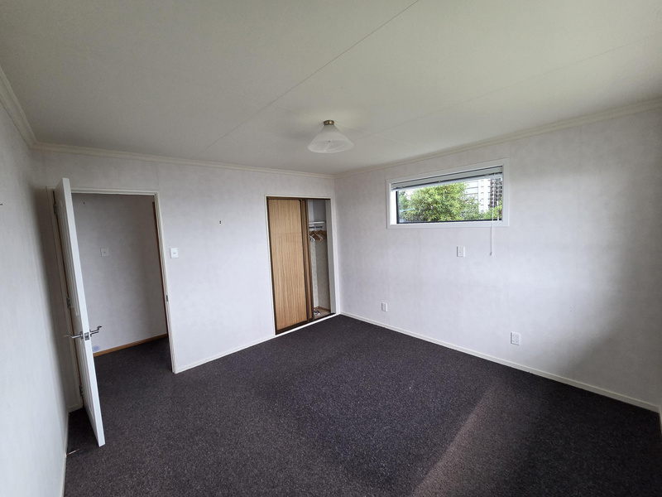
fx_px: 249
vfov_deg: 89.9
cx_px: 331
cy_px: 248
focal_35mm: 13
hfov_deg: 106.2
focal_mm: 2.2
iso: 160
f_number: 2.2
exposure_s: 1/100
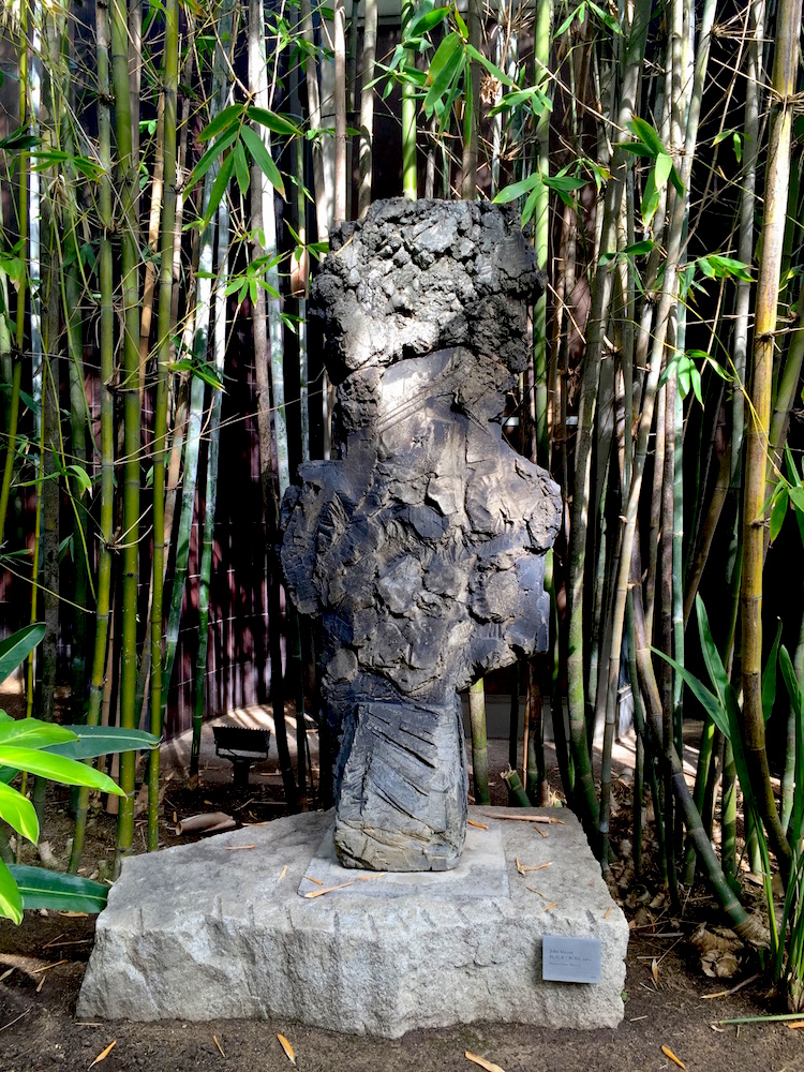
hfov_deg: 48.2
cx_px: 402
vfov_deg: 61.7
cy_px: 536
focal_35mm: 29
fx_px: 898
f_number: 2.2
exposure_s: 1/120
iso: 32
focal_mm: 4.15
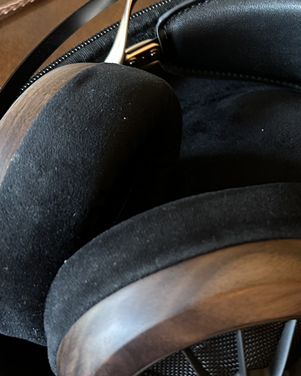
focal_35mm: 60
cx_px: 315
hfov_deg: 24.0
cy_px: 114
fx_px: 668
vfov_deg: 31.1
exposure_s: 1/30
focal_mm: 6.86
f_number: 1.78
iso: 1000
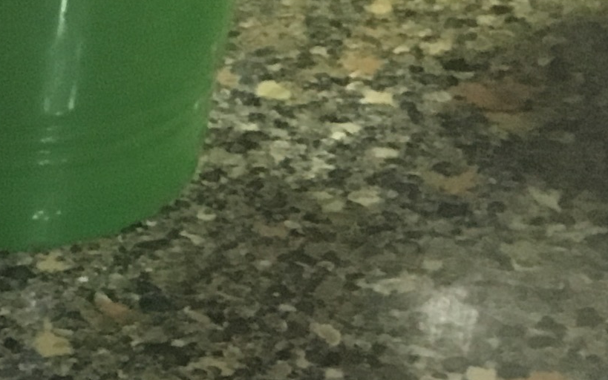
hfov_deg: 14.3
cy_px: 893
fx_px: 2171
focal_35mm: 131
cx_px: -435
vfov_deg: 9.1
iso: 200
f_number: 2.4
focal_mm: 3.3
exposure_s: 1/20
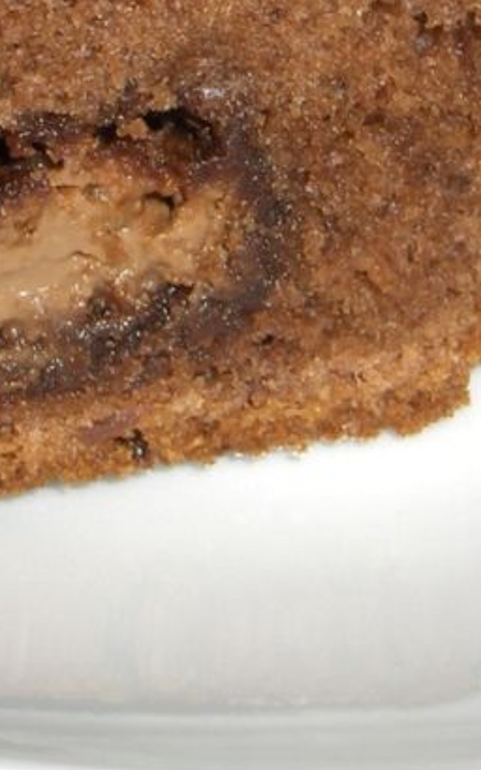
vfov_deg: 12.7
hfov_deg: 8.0
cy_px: 88
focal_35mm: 164
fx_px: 3442
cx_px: 365
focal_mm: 10.19
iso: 100
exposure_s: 1/90
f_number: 5.6
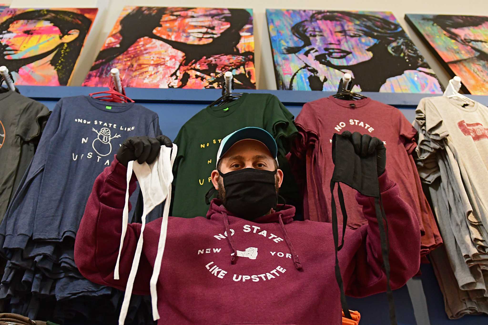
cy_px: 162
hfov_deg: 53.1
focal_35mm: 36
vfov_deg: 36.9
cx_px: 244
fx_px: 488
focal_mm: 24
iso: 3200
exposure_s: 1/80
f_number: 3.2
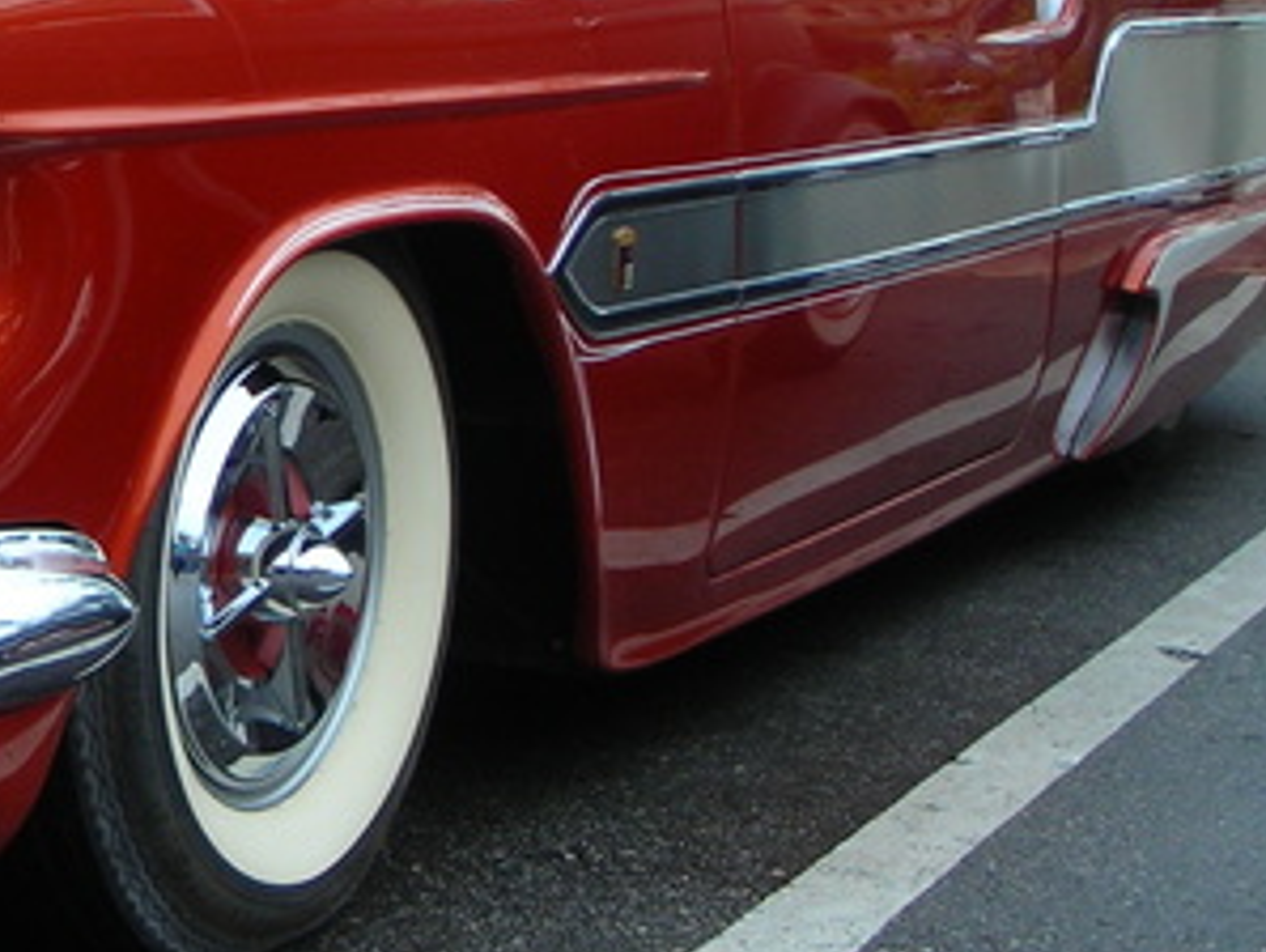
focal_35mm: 102
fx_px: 3733
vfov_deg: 14.4
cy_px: 174
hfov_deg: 18.5
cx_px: -140
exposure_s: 1/139
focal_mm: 6.3
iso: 50
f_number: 3.2
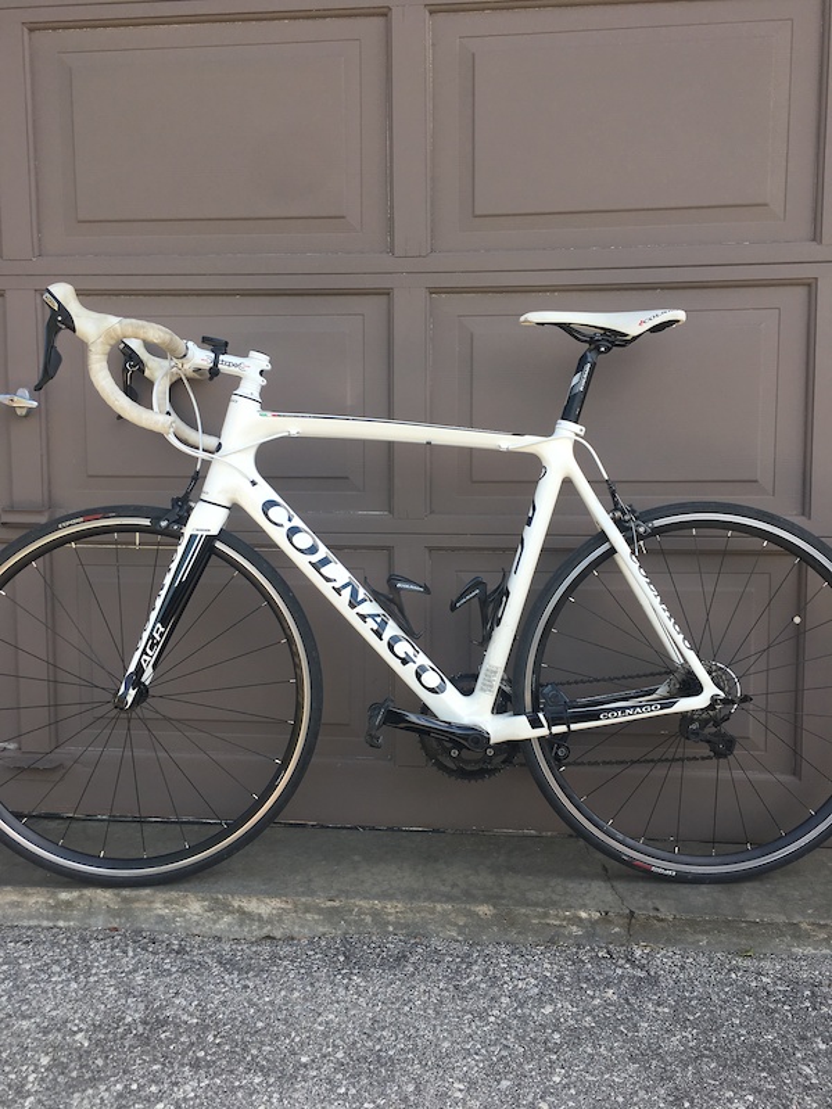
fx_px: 929
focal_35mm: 29
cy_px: 554
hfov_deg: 48.2
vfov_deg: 61.7
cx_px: 416
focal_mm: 4.15
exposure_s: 1/195
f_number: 2.2
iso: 25
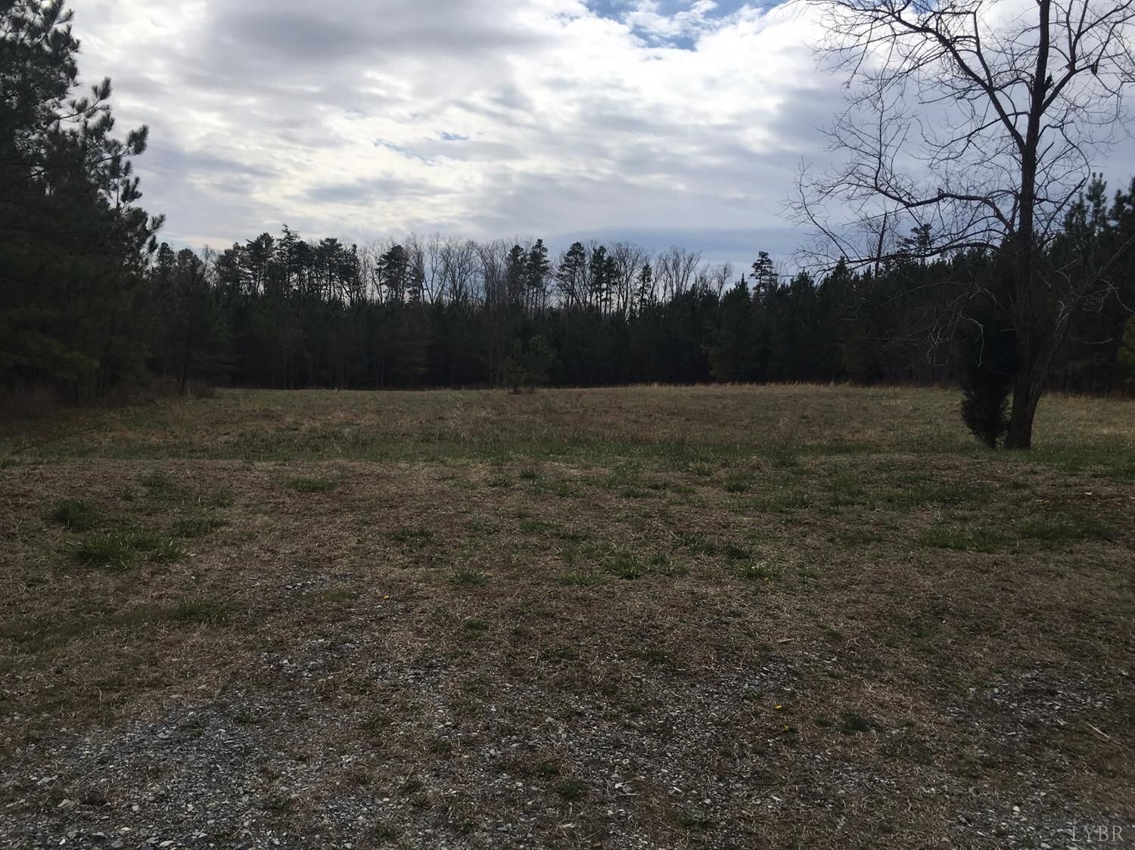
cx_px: 568
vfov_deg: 48.2
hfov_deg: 61.7
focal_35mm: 29
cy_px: 425
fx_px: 951
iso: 25
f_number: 2.2
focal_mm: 4.15
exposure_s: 1/2959
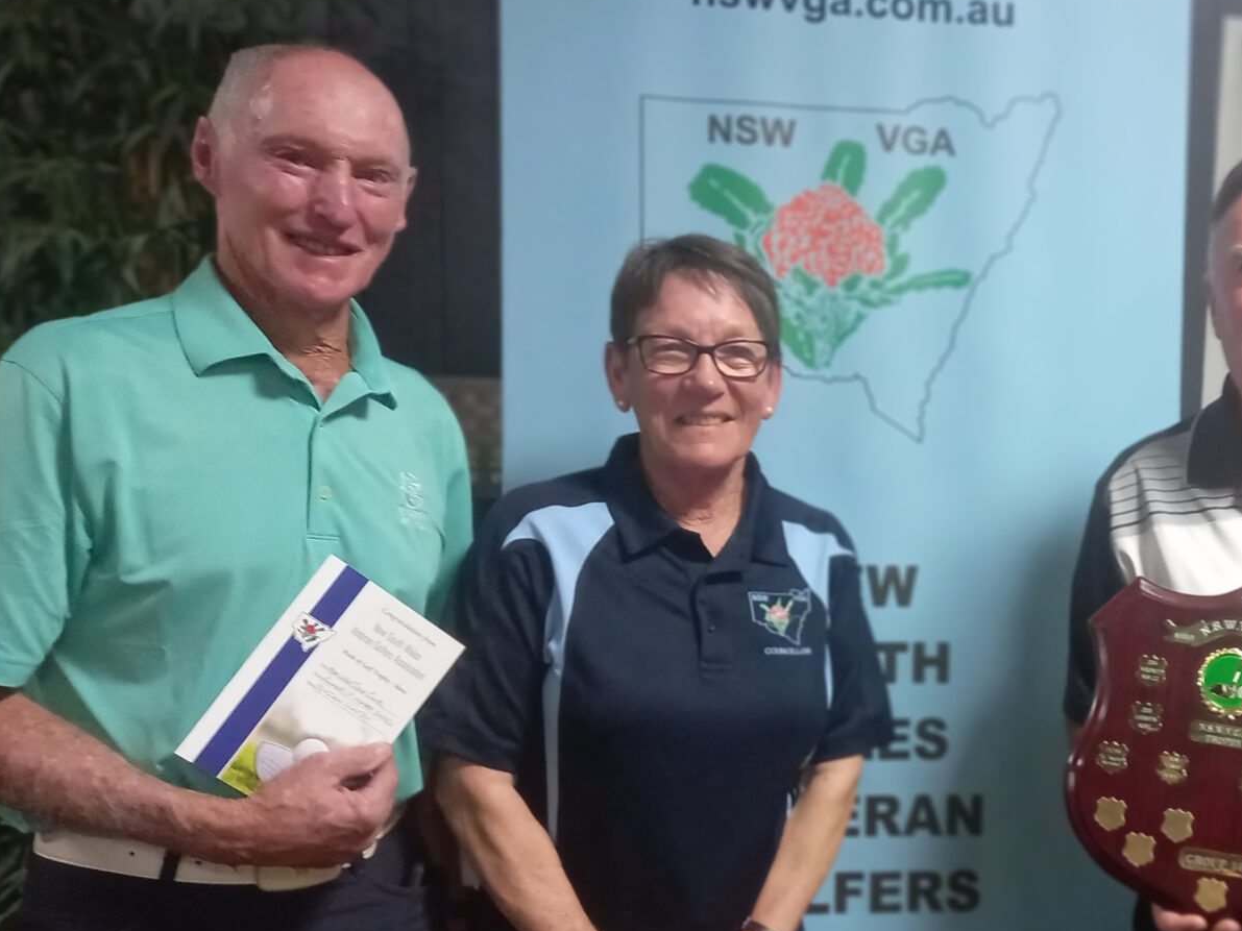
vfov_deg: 33.5
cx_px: 1057
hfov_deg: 41.3
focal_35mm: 43
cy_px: 553
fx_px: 1543
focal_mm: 4.6
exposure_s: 1/25
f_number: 2
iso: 400
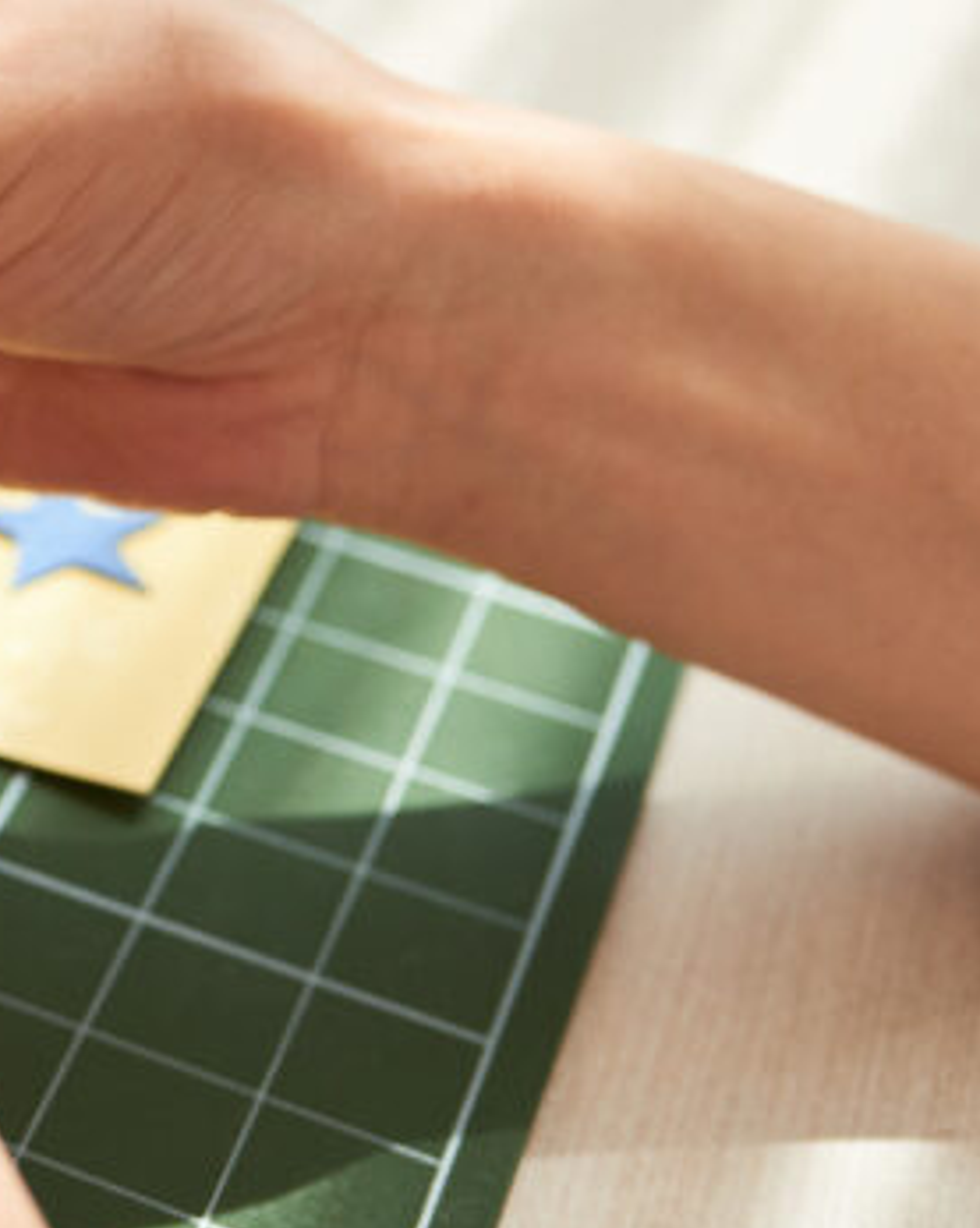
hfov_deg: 14.5
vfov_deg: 19.4
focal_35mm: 97
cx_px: -591
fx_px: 3521
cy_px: 101
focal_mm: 35
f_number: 4
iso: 200
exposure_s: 1/500
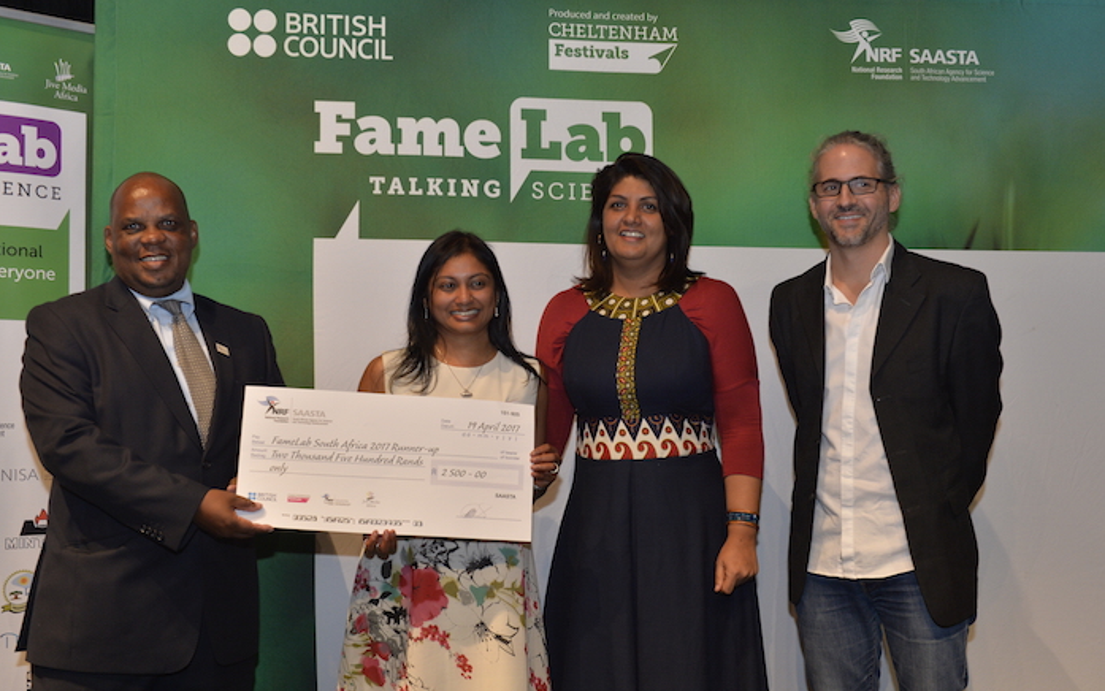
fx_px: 1355
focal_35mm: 45
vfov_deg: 28.6
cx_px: 553
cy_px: 366
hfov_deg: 44.4
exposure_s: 1/125
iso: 1000
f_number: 5.6
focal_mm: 44
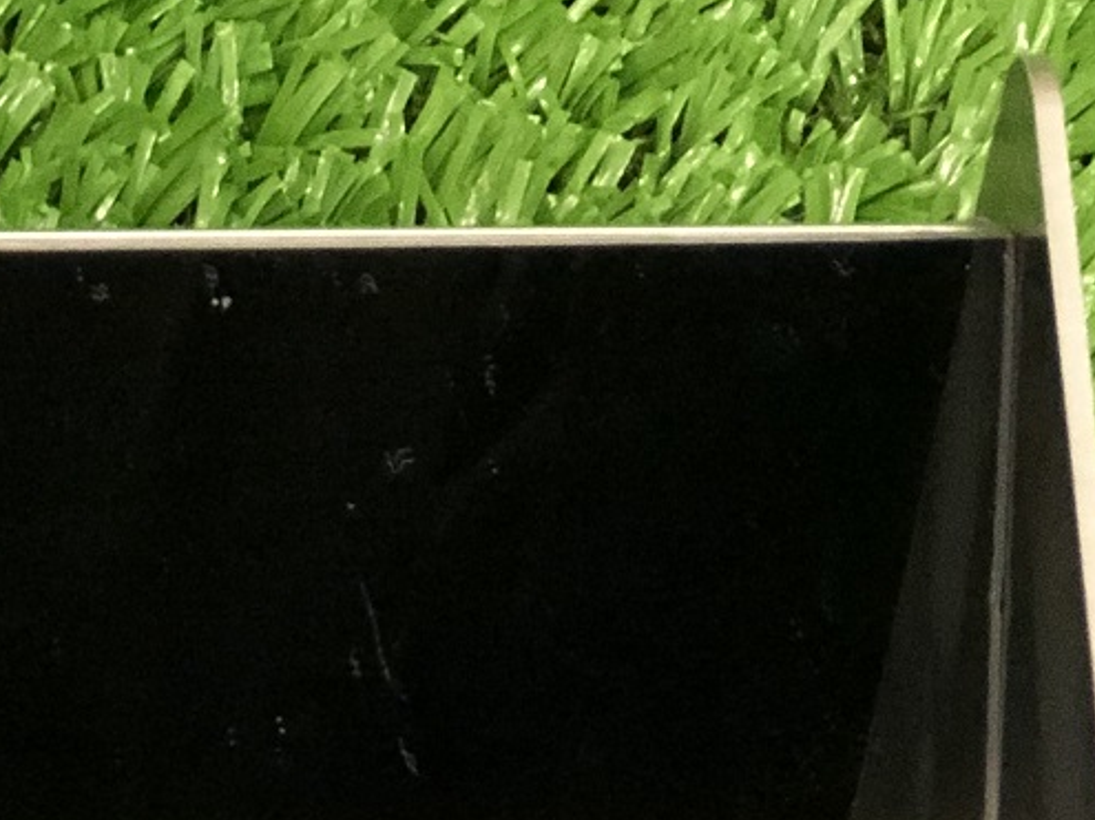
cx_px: -241
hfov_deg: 8.4
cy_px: 1306
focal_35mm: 232
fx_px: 7337
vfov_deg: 6.3
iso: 500
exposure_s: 1/33
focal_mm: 6.6
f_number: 2.8
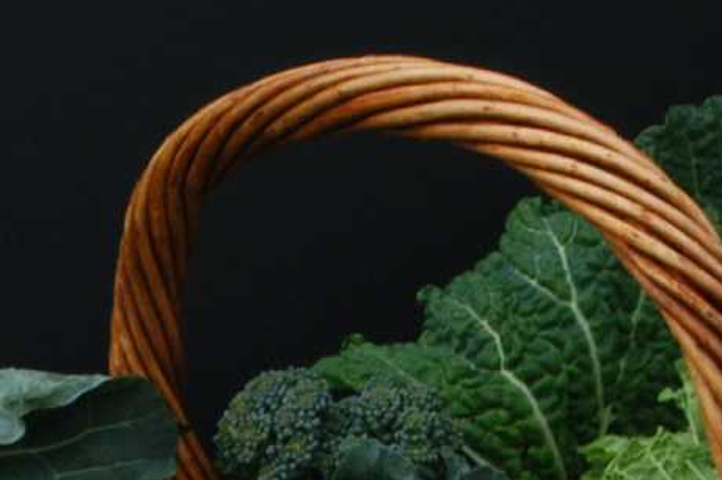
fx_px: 6152
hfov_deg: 6.7
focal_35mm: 307
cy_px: 947
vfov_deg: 4.4
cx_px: -75
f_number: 10
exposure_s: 1/160
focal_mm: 46
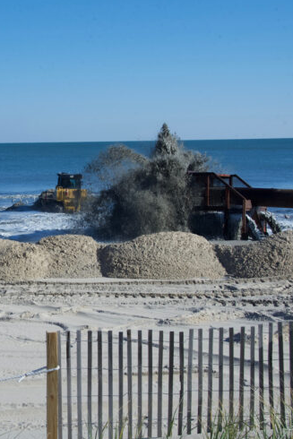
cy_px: 220
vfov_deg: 29.2
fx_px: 842
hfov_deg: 19.4
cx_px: 27
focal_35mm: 69
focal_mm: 44
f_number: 14
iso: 160
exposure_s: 1/125
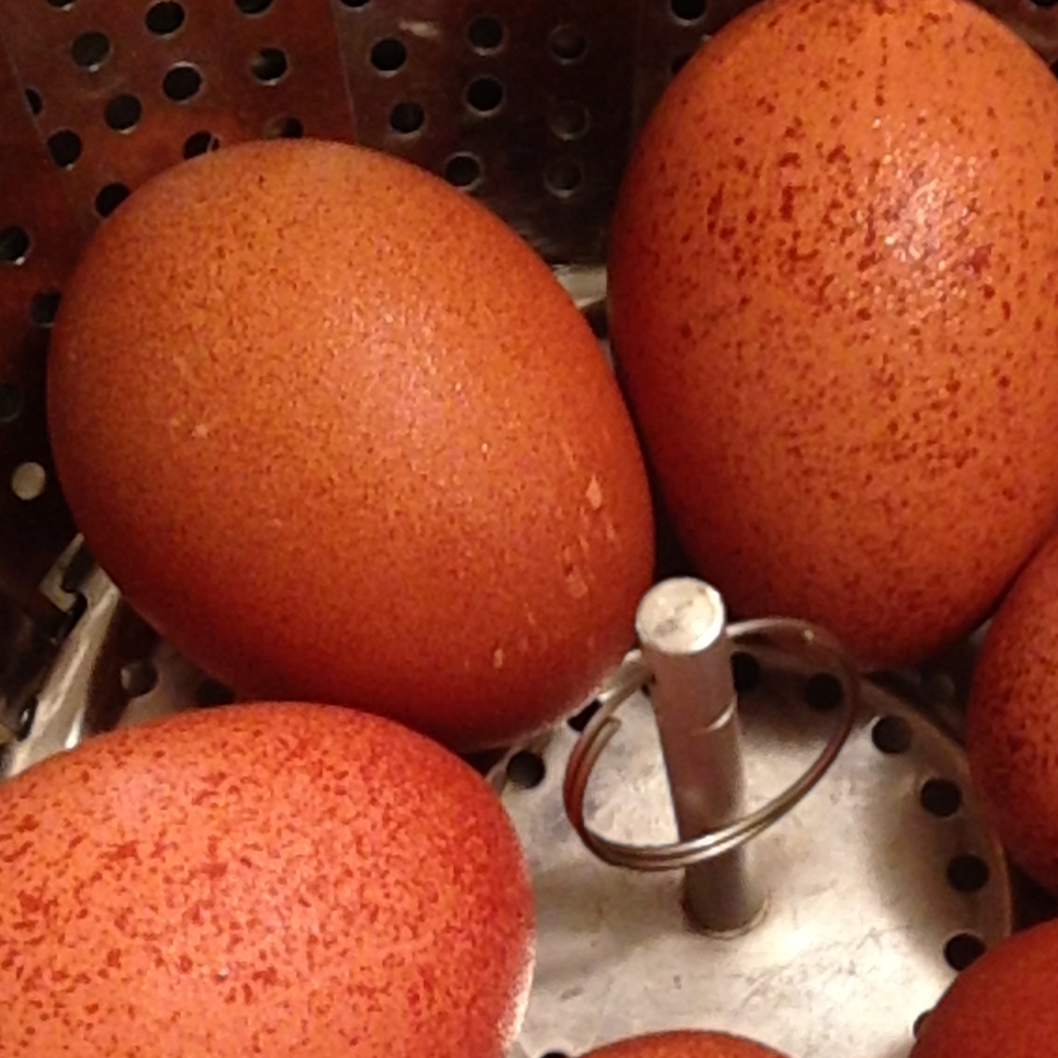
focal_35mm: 84
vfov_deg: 20.5
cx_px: 752
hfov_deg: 20.5
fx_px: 2905
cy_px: 736
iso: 200
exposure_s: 1/30
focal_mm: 4.12
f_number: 2.4
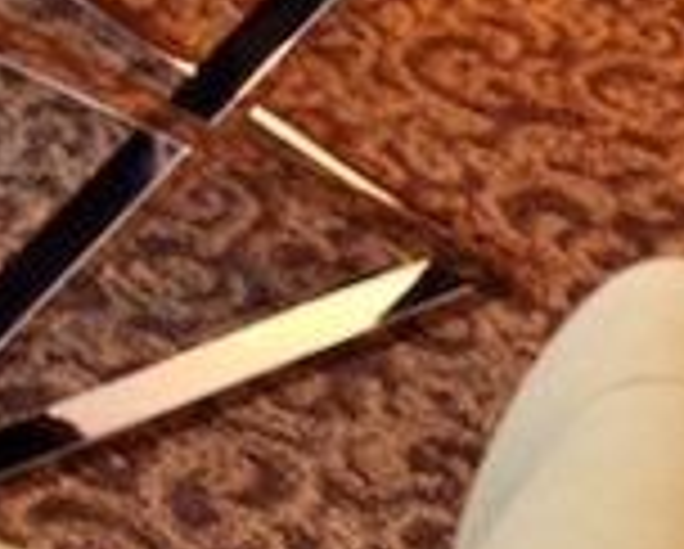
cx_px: -189
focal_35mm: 170
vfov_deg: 8.3
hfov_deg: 11.1
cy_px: -812
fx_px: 3446
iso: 800
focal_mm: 18
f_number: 5.6
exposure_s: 1/6
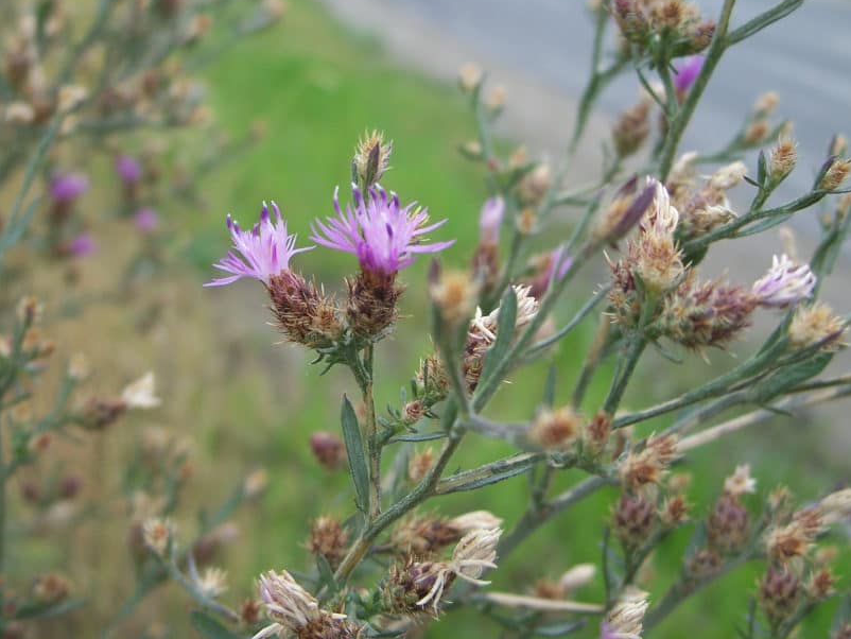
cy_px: 264
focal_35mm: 54
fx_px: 1328
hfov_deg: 35.4
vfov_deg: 27.0
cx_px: 331
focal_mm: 7.8
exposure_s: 1/200
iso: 64
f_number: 2.8
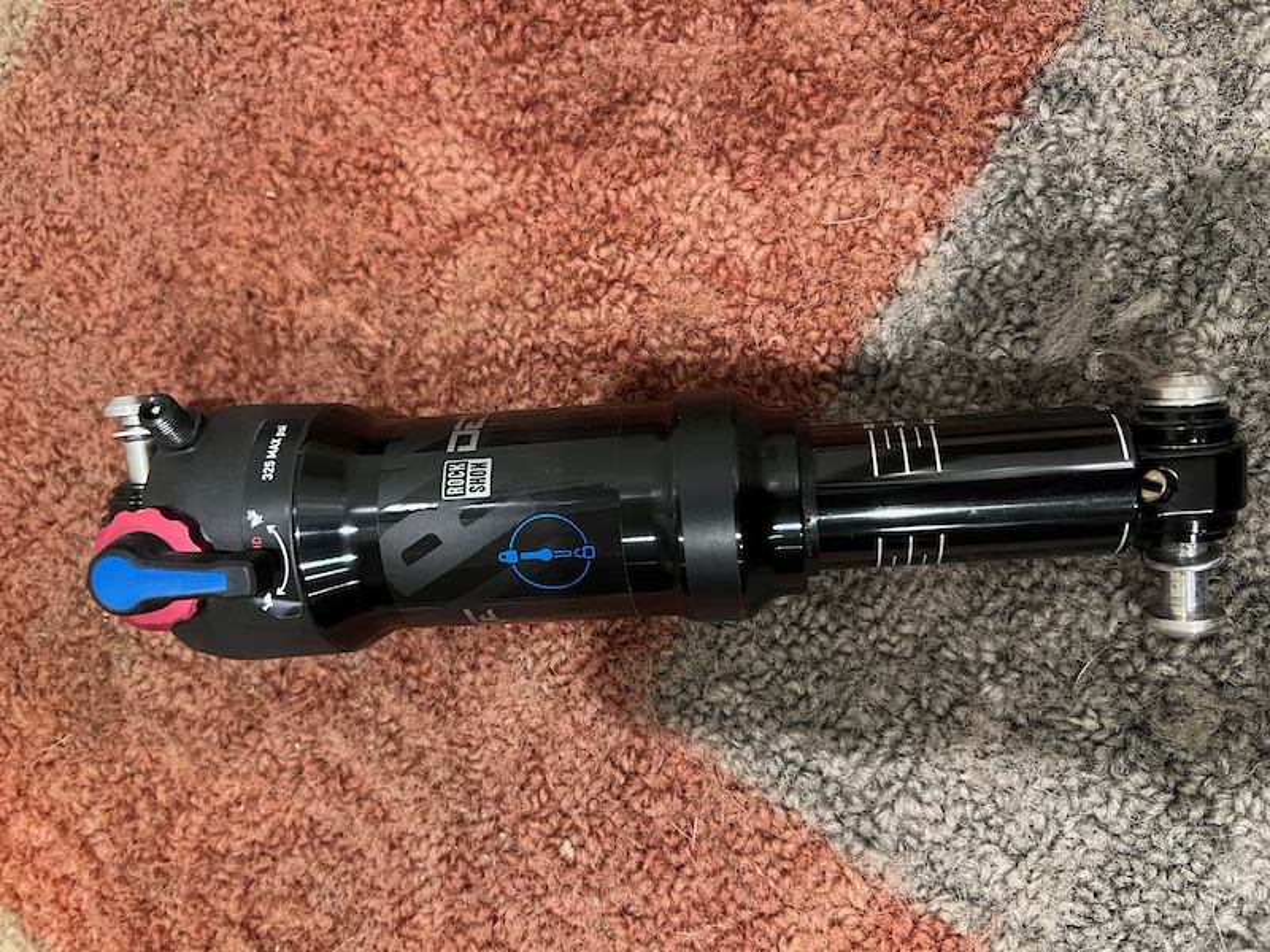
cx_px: 635
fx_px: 954
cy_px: 476
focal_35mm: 26
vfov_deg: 53.1
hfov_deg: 67.3
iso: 500
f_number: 1.5
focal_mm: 5.7
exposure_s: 1/30
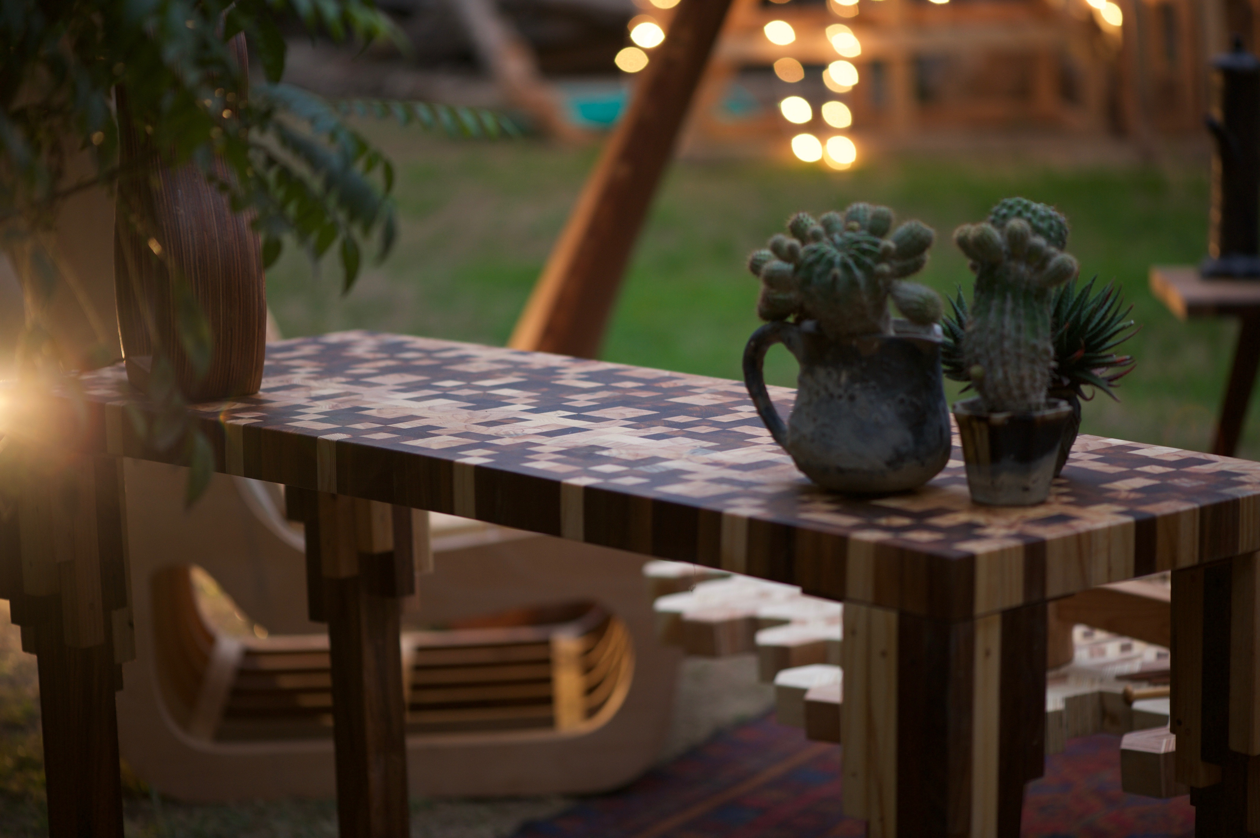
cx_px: 630
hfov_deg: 19.5
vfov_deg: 13.0
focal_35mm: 105
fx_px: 3673
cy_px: 419
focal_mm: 105
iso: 400
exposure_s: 1/10
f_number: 2.8
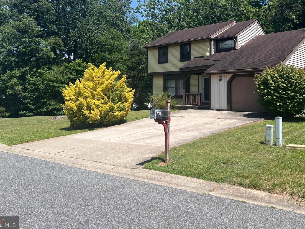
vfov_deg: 41.4
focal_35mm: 34
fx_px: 300
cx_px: 170
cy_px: 83
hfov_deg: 53.8
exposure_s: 1/3356
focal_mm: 5.7
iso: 50
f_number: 1.5
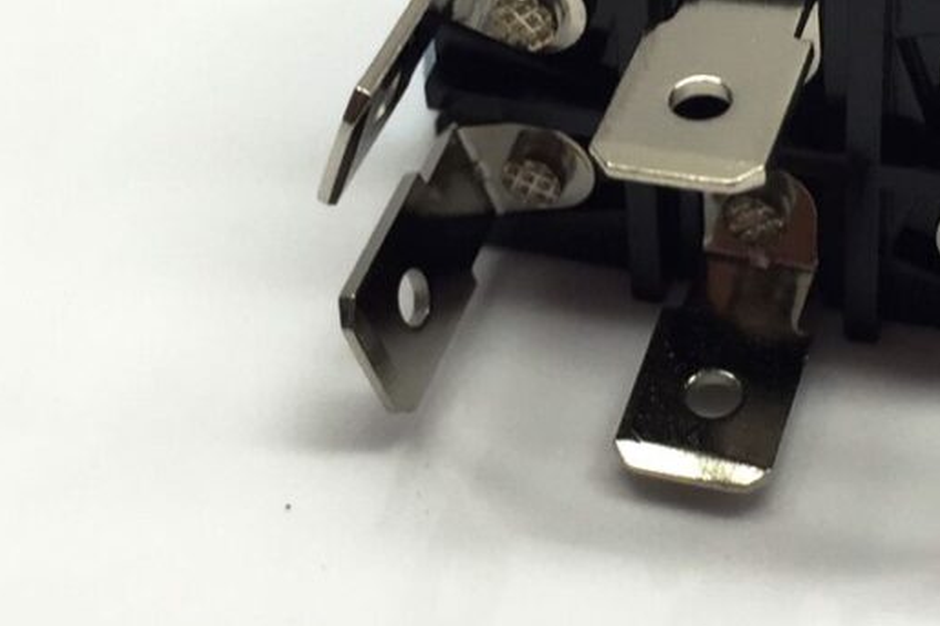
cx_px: 765
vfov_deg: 22.1
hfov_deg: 32.4
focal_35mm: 60
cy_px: 57
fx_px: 1566
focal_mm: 4.15
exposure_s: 1/60
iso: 40
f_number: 2.2
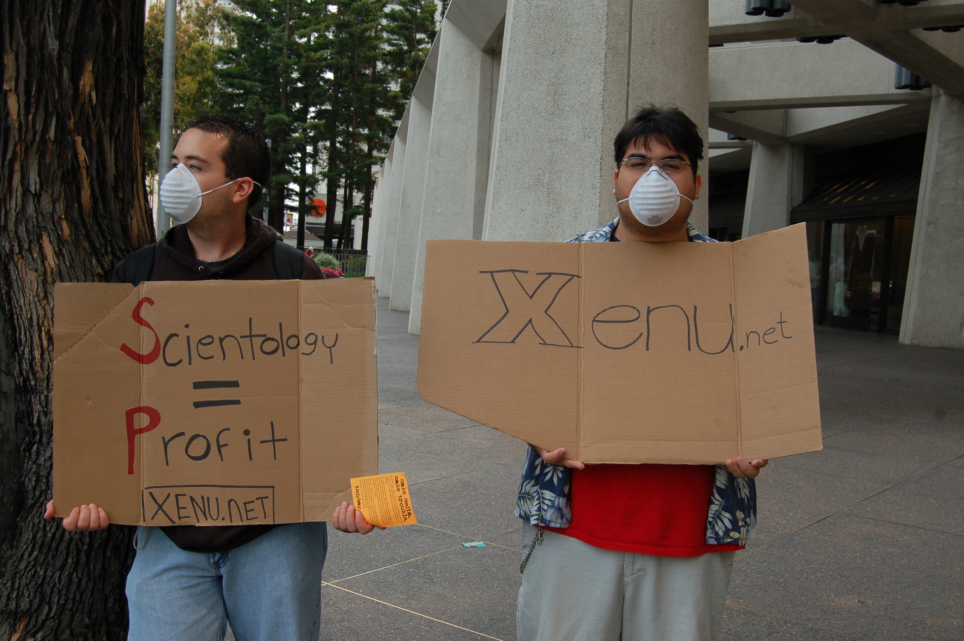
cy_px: 320
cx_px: 482
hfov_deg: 49.6
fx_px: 1043
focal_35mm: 39
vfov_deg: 34.1
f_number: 7.1
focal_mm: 26
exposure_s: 1/200
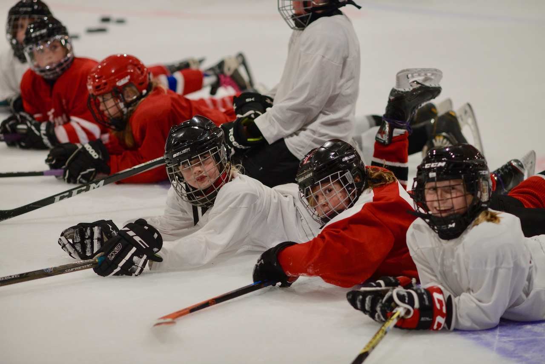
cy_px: 182
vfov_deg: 10.2
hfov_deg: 15.2
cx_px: 272
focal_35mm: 135
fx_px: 2045
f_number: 2.8
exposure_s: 1/640
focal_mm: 135
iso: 2500
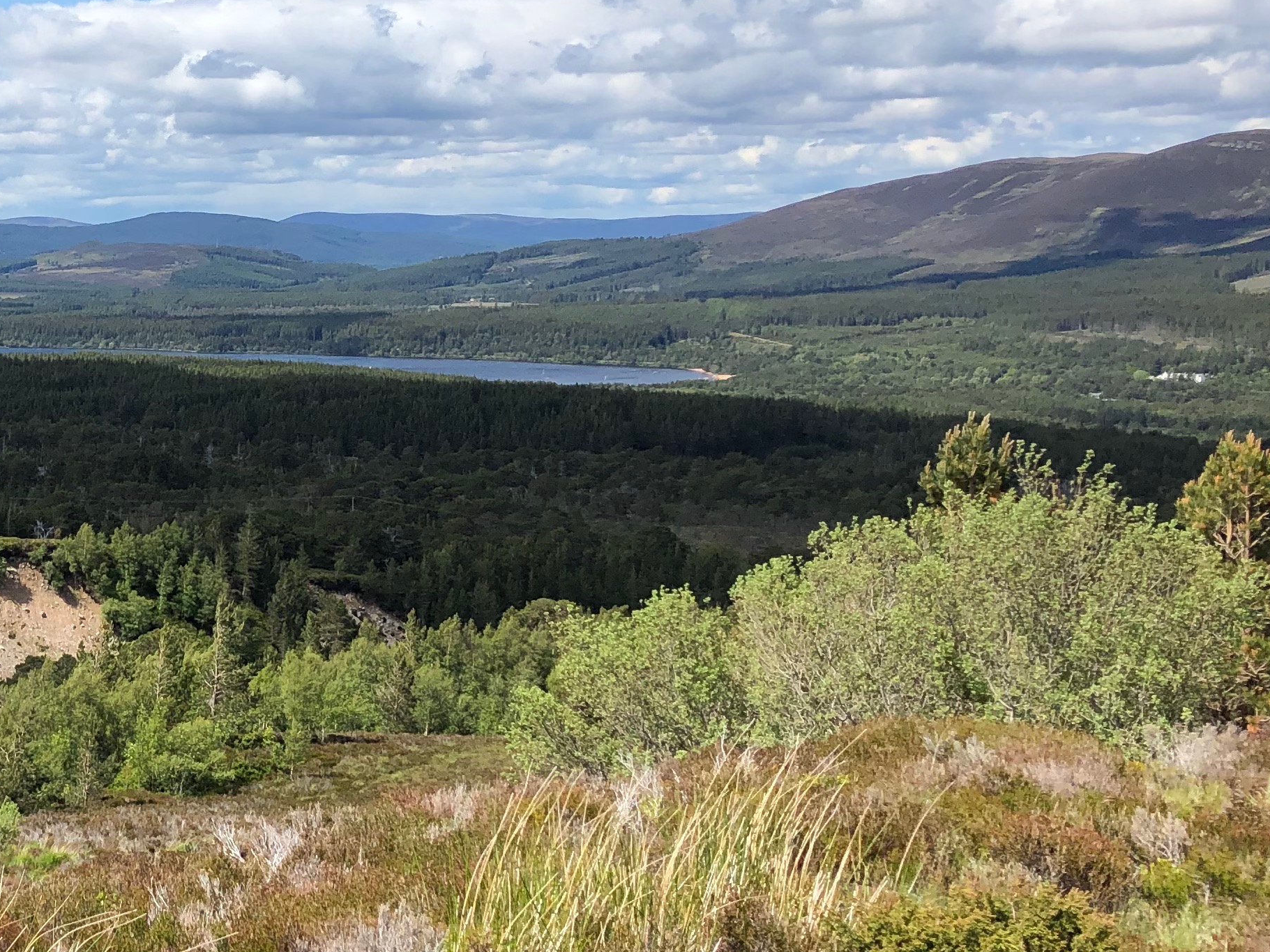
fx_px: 2275
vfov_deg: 23.6
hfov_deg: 28.6
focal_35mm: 62
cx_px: -98
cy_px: 326
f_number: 1.8
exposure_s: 1/2525
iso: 20
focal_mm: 4
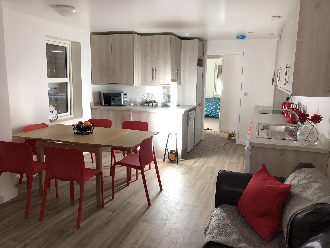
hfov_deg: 63.4
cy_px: 124
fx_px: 267
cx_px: 165
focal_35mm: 28
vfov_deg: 49.7
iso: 50
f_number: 1.8
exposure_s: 1/12
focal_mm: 4
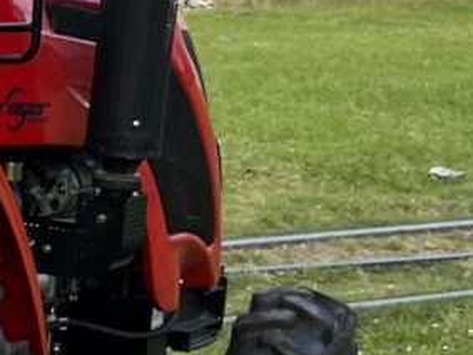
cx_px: -802
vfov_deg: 10.5
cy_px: 183
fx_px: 1926
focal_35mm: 141
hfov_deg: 10.9
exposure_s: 1/266
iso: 40
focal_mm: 5.7
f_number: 1.5
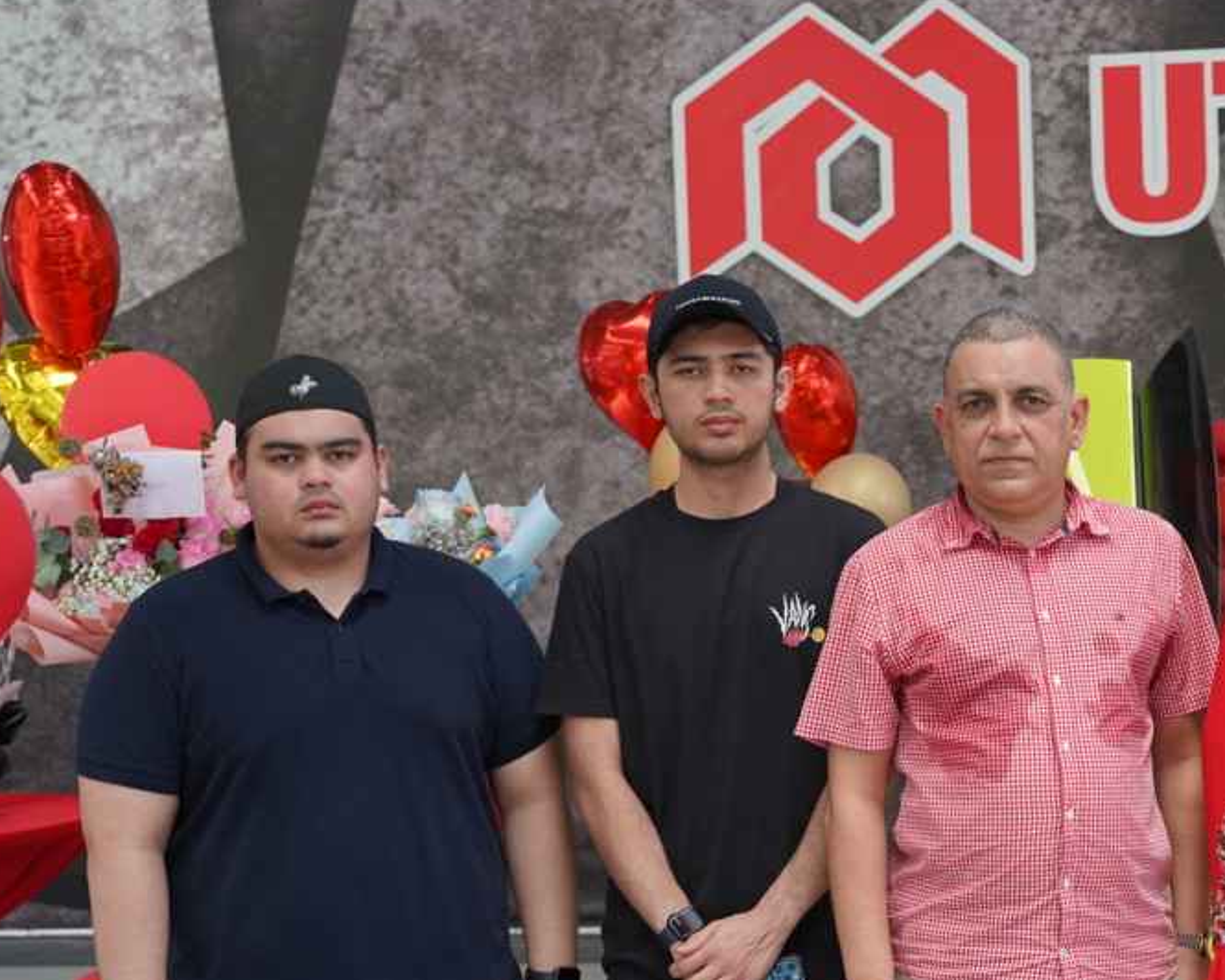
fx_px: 2647
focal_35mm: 73
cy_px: 794
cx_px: 1312
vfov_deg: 20.7
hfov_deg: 24.5
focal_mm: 32
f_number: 4
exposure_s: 1/160
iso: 320
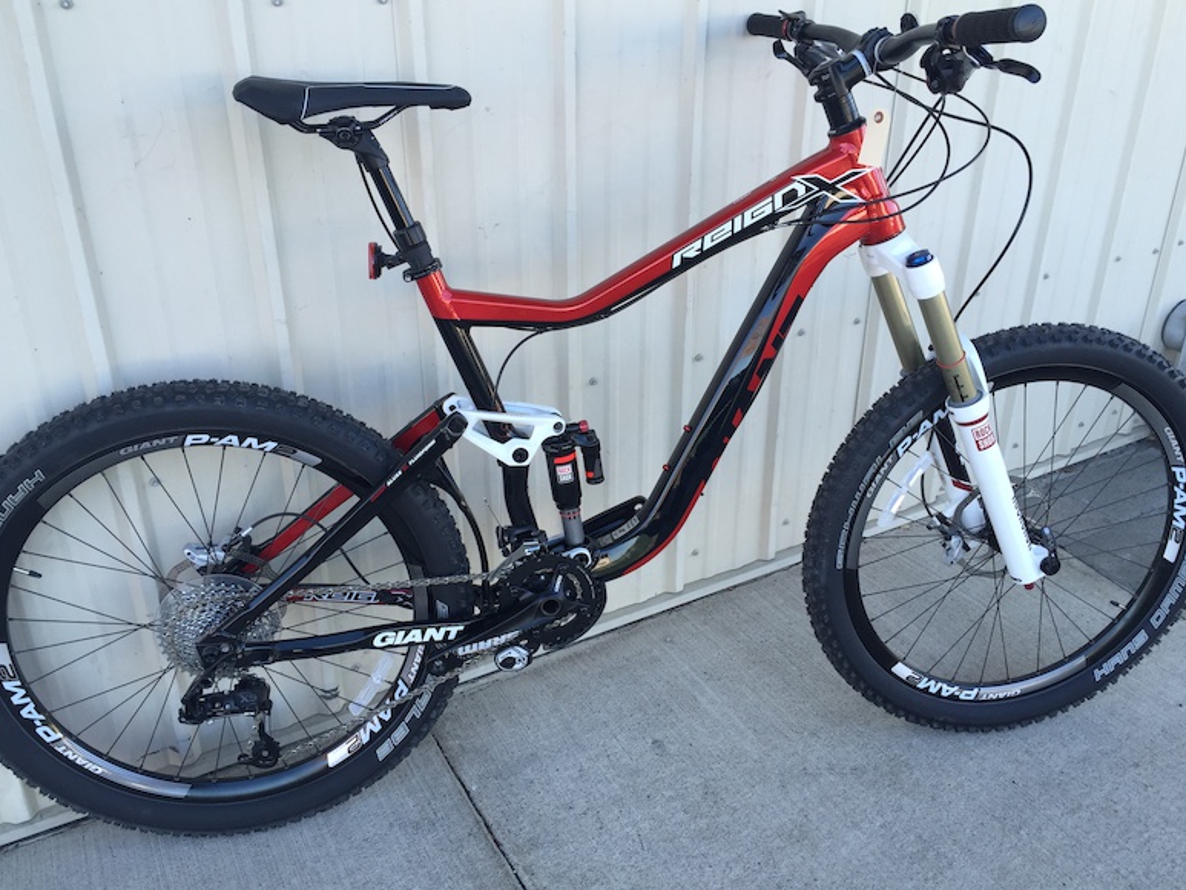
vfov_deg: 46.8
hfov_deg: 60.0
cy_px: 433
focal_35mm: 30
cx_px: 589
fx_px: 1028
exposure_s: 1/120
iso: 32
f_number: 2.2
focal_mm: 4.15
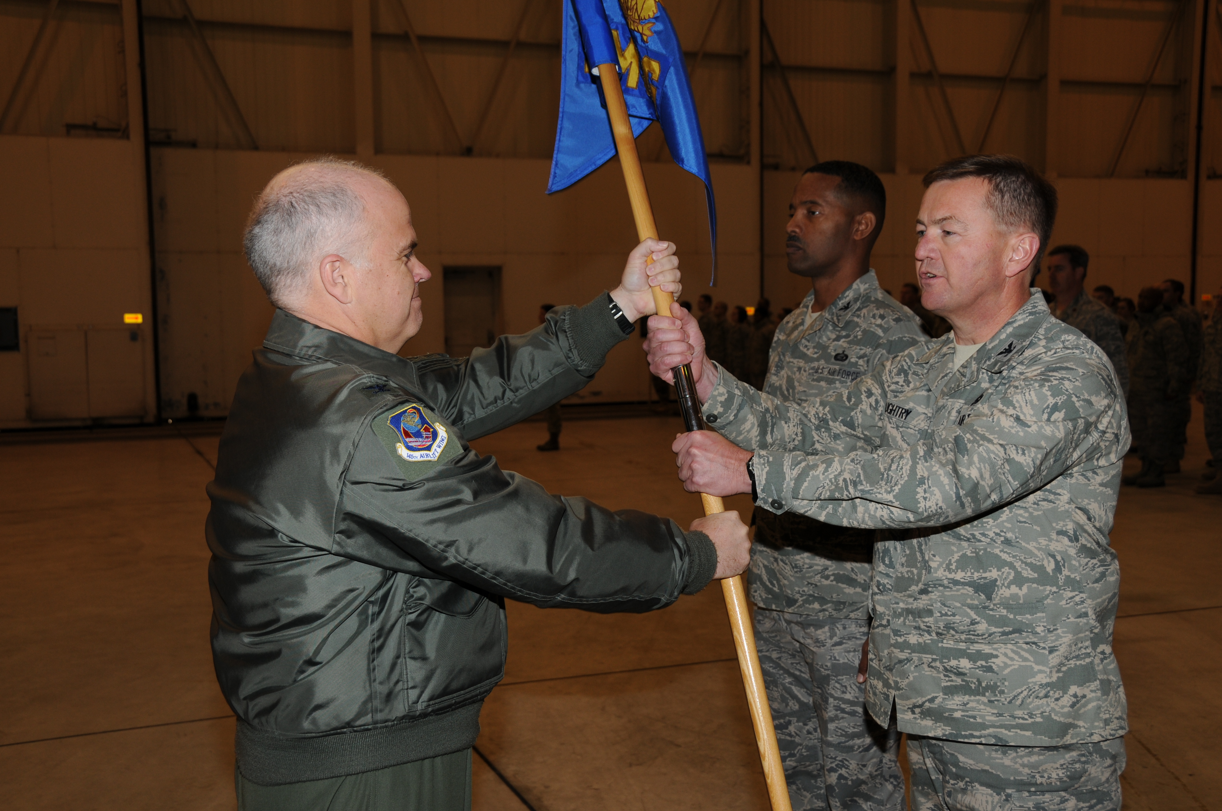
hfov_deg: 49.6
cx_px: 611
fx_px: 1322
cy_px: 406
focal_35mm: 39
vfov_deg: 34.1
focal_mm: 26
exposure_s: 1/60
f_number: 5
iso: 200
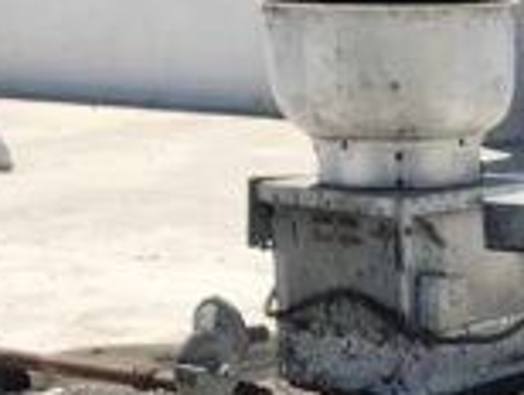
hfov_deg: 9.8
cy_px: 684
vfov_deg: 7.8
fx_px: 2820
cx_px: 1068
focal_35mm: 186
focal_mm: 3.99
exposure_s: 1/2817
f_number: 1.8
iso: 20
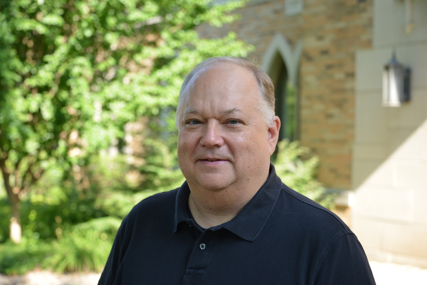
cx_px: 214
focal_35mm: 68
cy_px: 142
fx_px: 807
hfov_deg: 29.6
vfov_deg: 20.0
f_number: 5
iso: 640
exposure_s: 1/400
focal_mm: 68
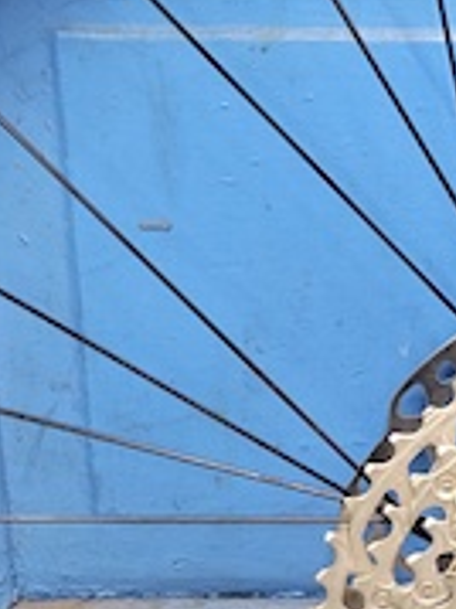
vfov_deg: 16.9
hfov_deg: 12.3
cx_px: 626
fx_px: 2040
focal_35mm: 116
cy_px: 470
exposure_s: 1/40
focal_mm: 5.4
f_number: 1.8
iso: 250
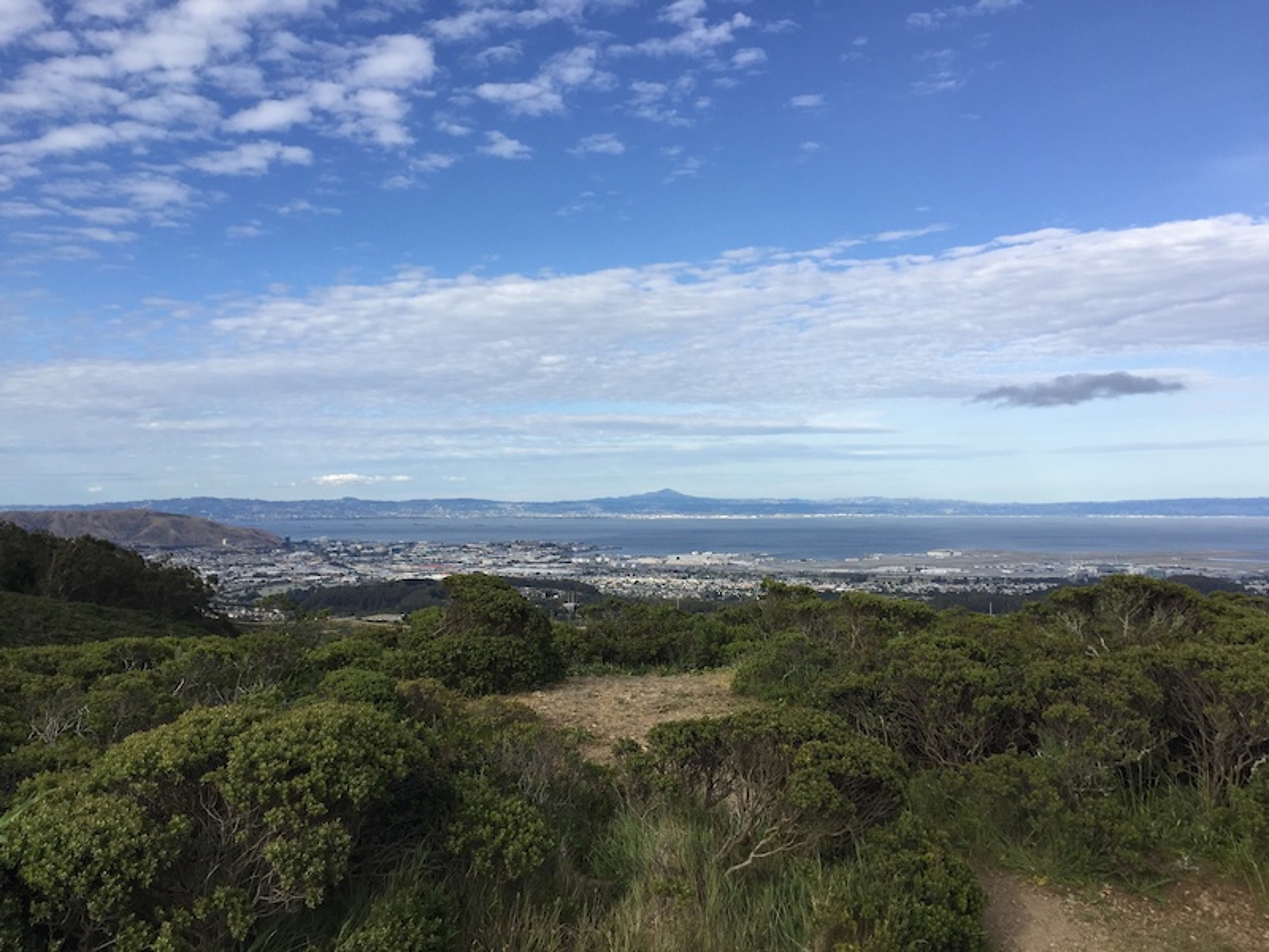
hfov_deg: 61.7
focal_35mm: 29
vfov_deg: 48.2
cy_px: 476
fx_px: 1063
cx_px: 634
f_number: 2.2
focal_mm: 4.15
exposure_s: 1/2083
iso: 32
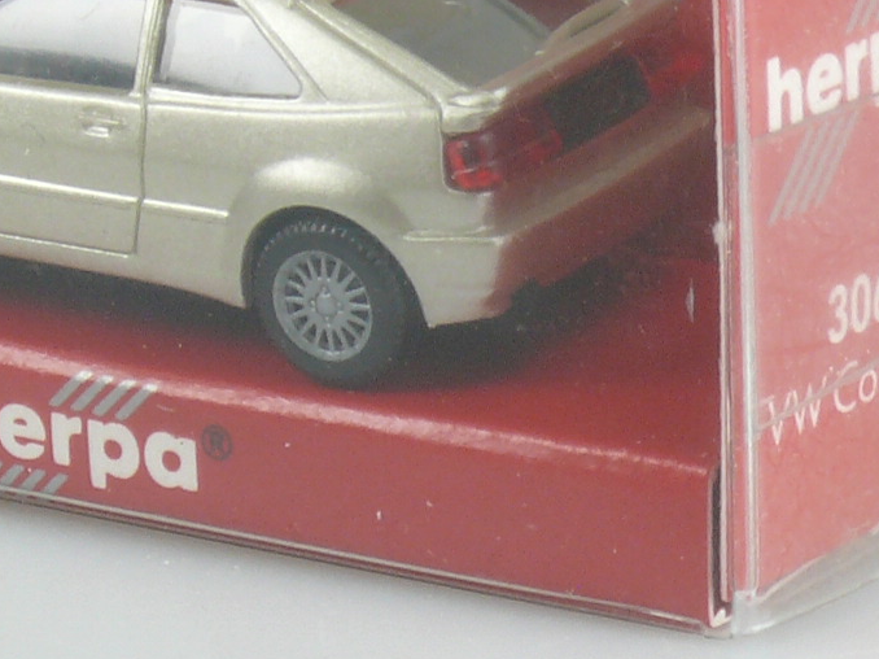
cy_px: 134
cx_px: 266
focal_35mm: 255
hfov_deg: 7.8
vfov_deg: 5.8
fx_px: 6473
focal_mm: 13.8
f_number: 10
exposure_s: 1/8
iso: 100
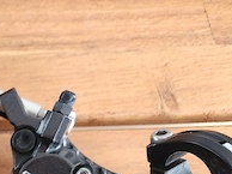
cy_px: 283
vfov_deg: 14.2
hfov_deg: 17.7
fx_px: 636
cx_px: -152
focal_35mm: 95
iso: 400
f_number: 1.8
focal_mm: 5.4
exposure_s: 1/120
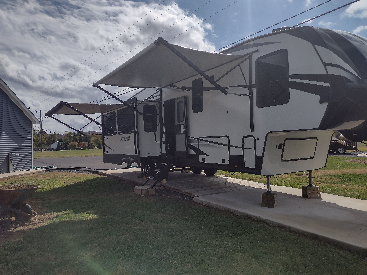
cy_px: 138
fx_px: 286
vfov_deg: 51.4
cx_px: 184
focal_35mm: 27
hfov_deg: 65.3
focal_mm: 4.71
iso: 100
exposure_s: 1/6514
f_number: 1.7
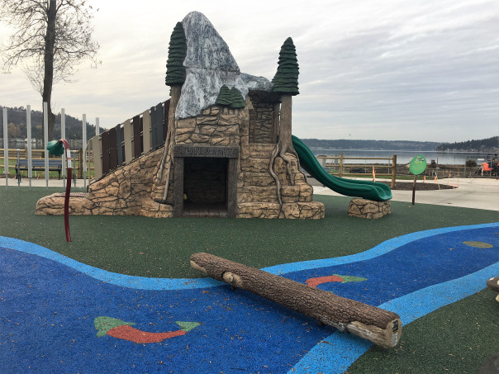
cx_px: 250
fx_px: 418
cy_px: 187
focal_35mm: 29
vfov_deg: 48.2
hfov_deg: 61.7
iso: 25
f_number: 2.2
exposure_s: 1/199
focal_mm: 4.15
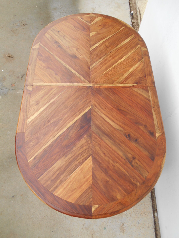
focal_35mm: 26
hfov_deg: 53.1
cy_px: 119
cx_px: 90
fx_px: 179
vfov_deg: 67.3
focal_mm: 4.6
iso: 80
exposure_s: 1/100
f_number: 3.2
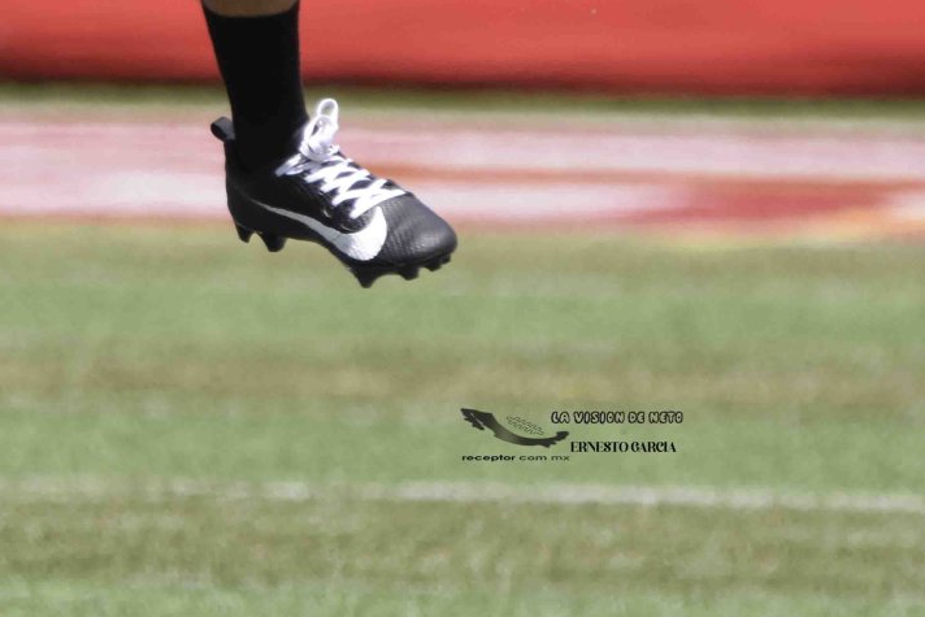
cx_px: 294
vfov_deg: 0.8
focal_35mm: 1668
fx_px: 42864
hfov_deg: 1.2
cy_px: -34
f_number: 6.3
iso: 500
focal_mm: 440
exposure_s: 1/1600
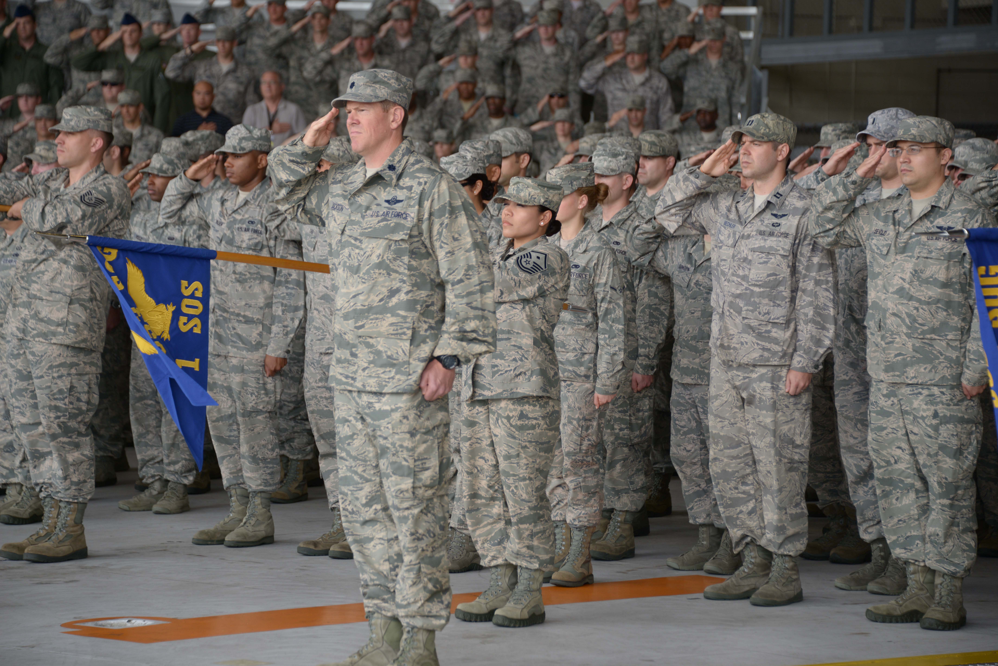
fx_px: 3743
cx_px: 499
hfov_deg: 15.2
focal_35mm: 135
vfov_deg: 10.2
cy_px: 333
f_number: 5.6
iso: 250
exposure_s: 1/200
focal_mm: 135
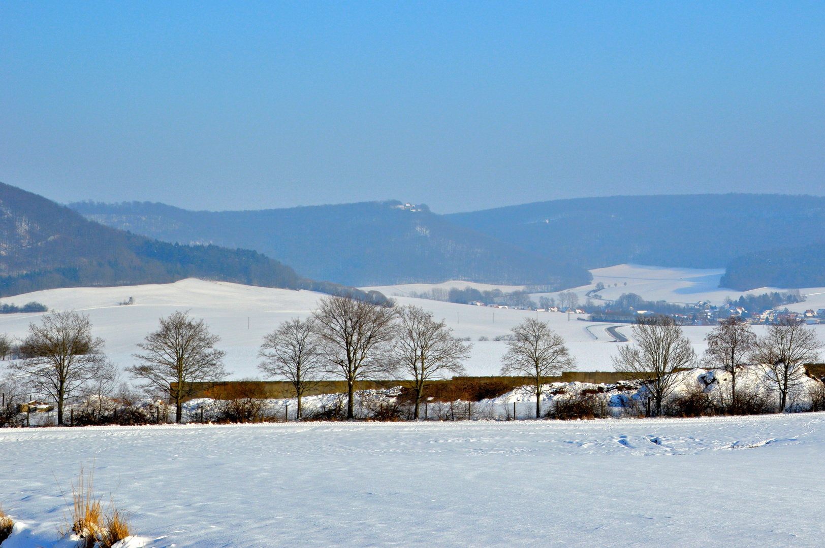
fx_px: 1202
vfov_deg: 25.7
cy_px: 274
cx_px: 412
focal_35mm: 52
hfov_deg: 37.9
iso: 100
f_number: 10
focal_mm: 35
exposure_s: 1/400
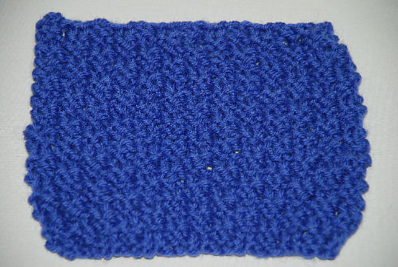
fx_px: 2242
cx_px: 199
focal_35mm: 202
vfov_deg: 6.8
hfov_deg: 10.1
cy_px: 134
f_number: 5.6
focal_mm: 135
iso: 100
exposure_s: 1/125
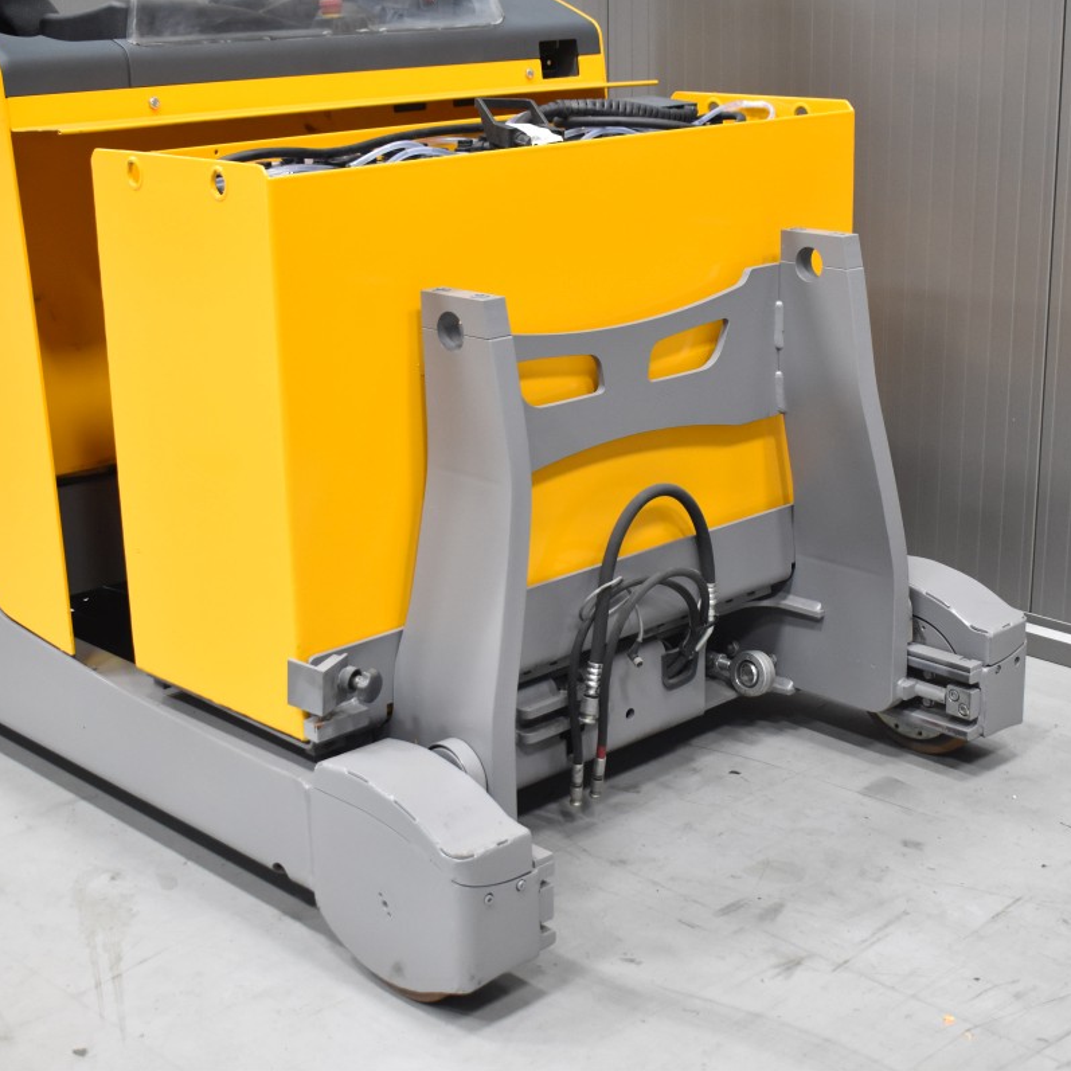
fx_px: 1948
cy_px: 535
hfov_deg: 30.7
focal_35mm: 56
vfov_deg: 30.7
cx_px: 581
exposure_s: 1/50
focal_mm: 29
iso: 1600
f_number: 4.2
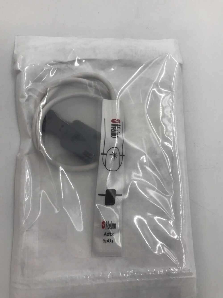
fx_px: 240
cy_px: 149
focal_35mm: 28
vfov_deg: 63.4
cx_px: 112
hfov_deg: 49.8
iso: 20
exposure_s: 1/180
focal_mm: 3.99
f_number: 1.8
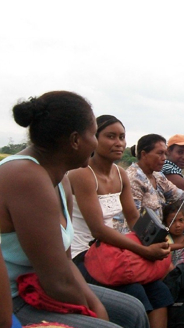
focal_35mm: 54
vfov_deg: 38.5
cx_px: 206
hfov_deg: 21.0
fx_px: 469
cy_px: 166
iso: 200
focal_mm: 6
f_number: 4.8
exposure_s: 1/400
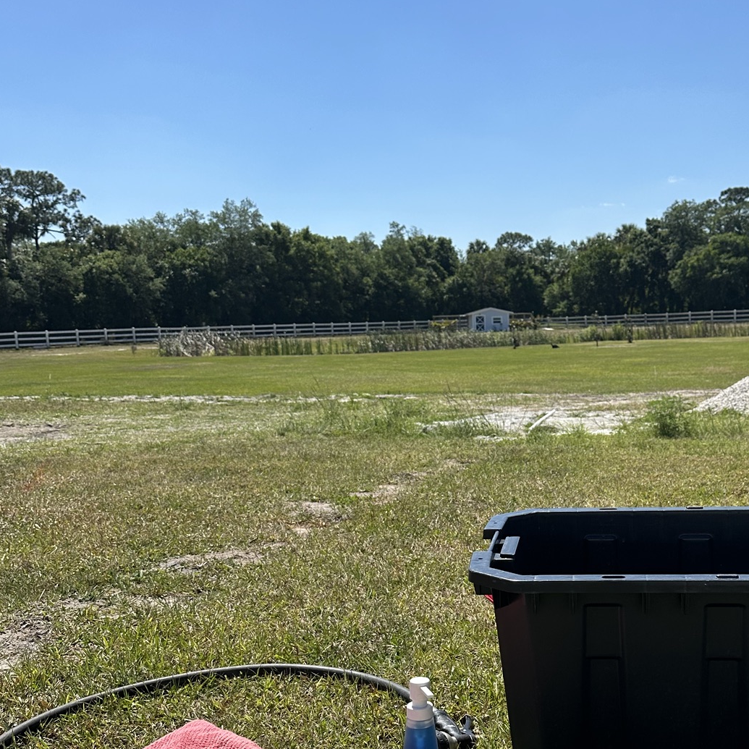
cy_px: 477
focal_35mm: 41
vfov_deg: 40.6
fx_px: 1004
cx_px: 492
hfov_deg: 40.5
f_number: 1.78
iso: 80
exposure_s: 1/6211
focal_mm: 6.86
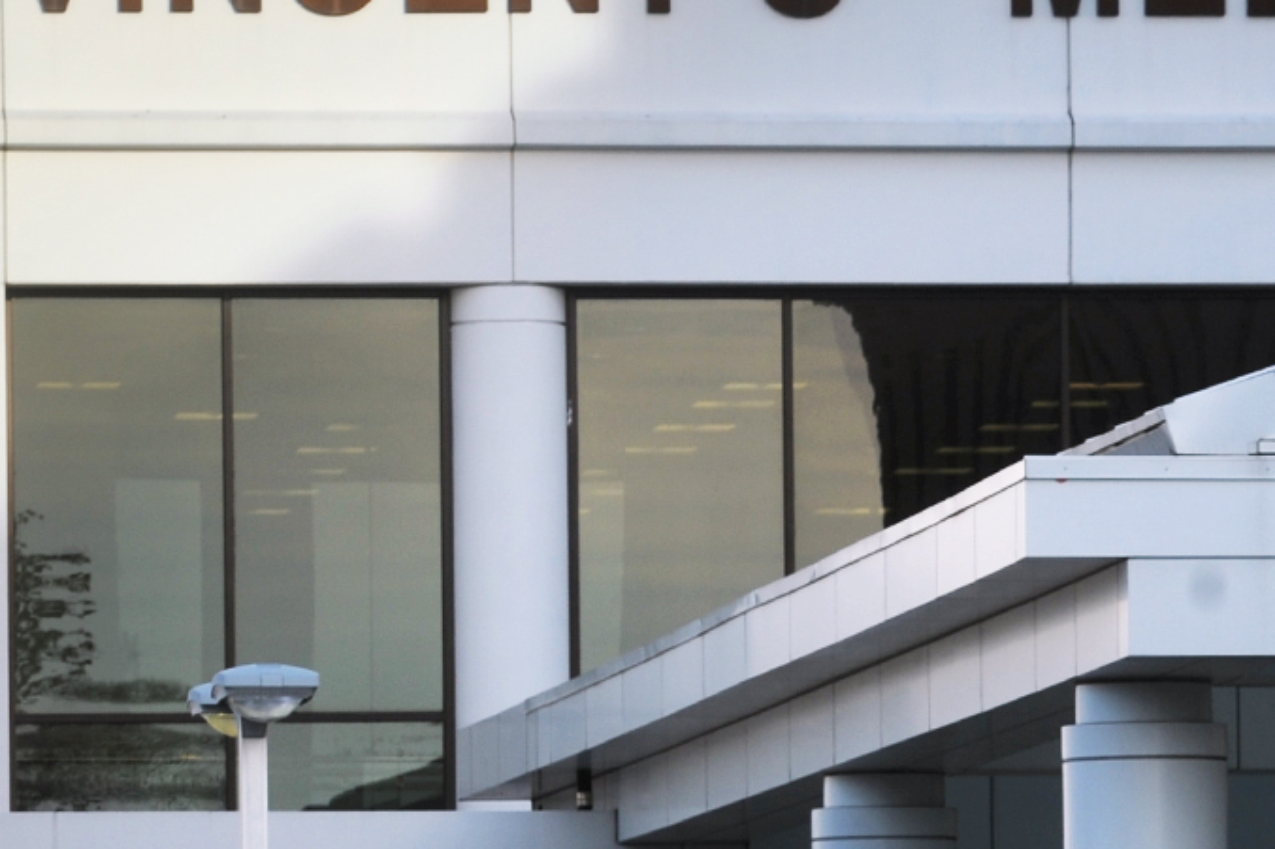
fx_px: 12711
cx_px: 1136
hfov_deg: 5.7
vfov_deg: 3.8
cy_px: 811
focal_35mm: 359
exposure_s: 1/400
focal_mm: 135
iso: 200
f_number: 8
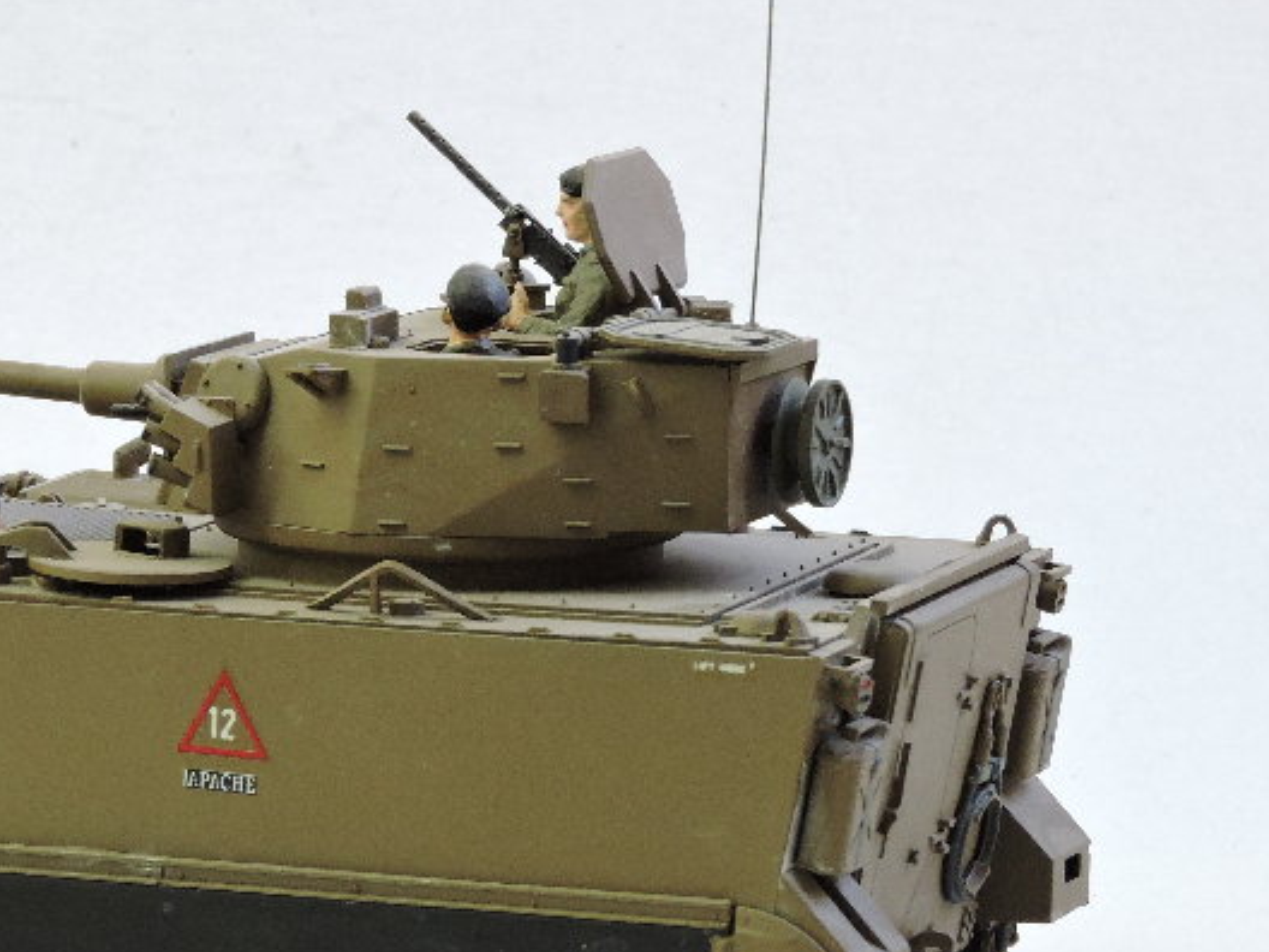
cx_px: 303
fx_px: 7808
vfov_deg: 7.0
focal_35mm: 213
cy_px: 607
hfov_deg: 9.3
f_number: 5
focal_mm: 22.4
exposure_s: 1/25
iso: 400
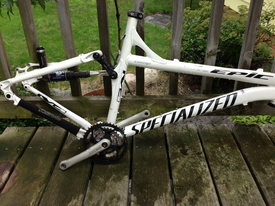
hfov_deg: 55.4
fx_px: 262
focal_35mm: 33
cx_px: 138
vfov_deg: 42.9
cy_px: 103
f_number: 2.4
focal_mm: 4.13
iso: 50
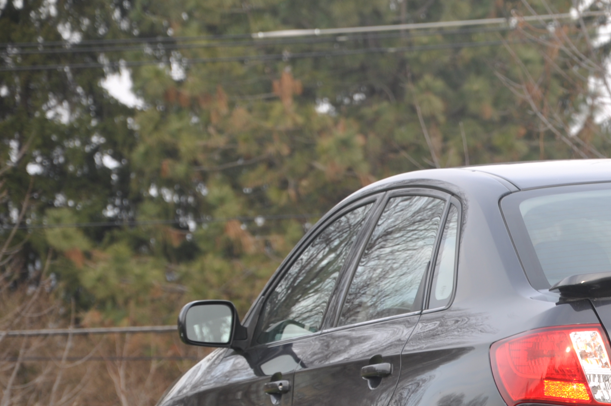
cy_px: 378
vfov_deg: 4.4
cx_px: 592
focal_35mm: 308
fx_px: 5220
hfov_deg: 6.7
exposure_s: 1/60
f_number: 5.6
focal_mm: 105
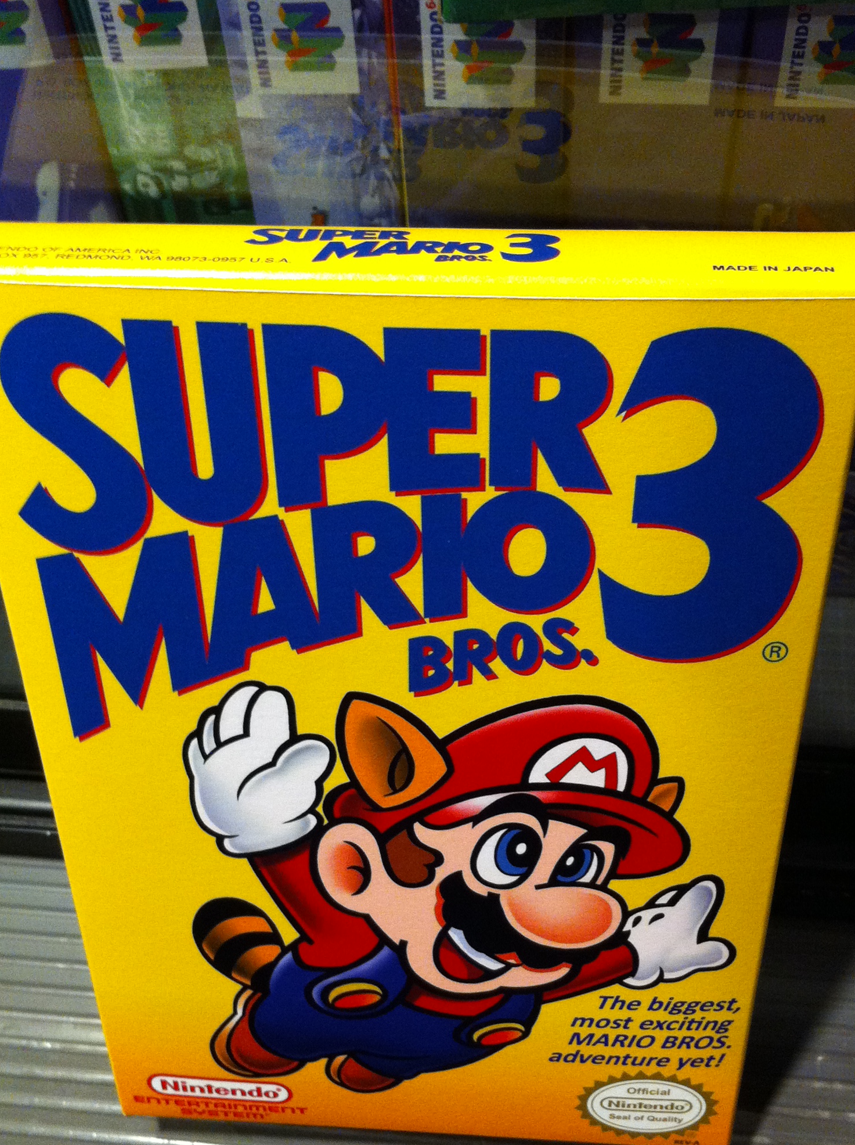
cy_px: 747
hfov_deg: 31.4
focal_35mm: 46
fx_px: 1519
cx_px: 440
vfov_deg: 40.9
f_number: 2.8
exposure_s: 1/15
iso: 250
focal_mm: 3.85
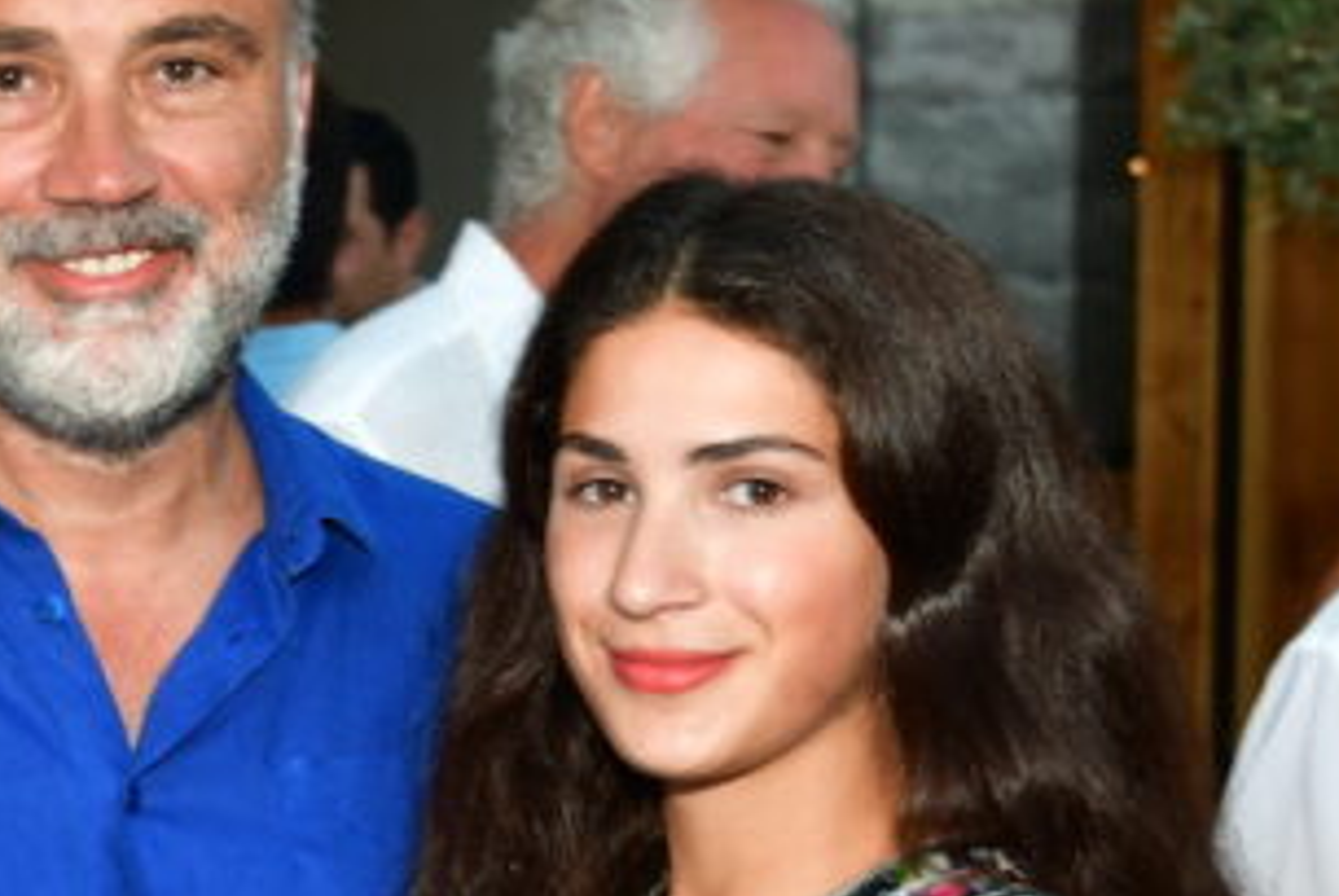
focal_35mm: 114
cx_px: -88
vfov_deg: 11.9
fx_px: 4244
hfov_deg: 17.4
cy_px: 892
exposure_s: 1/60
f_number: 5.6
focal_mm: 34
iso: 320
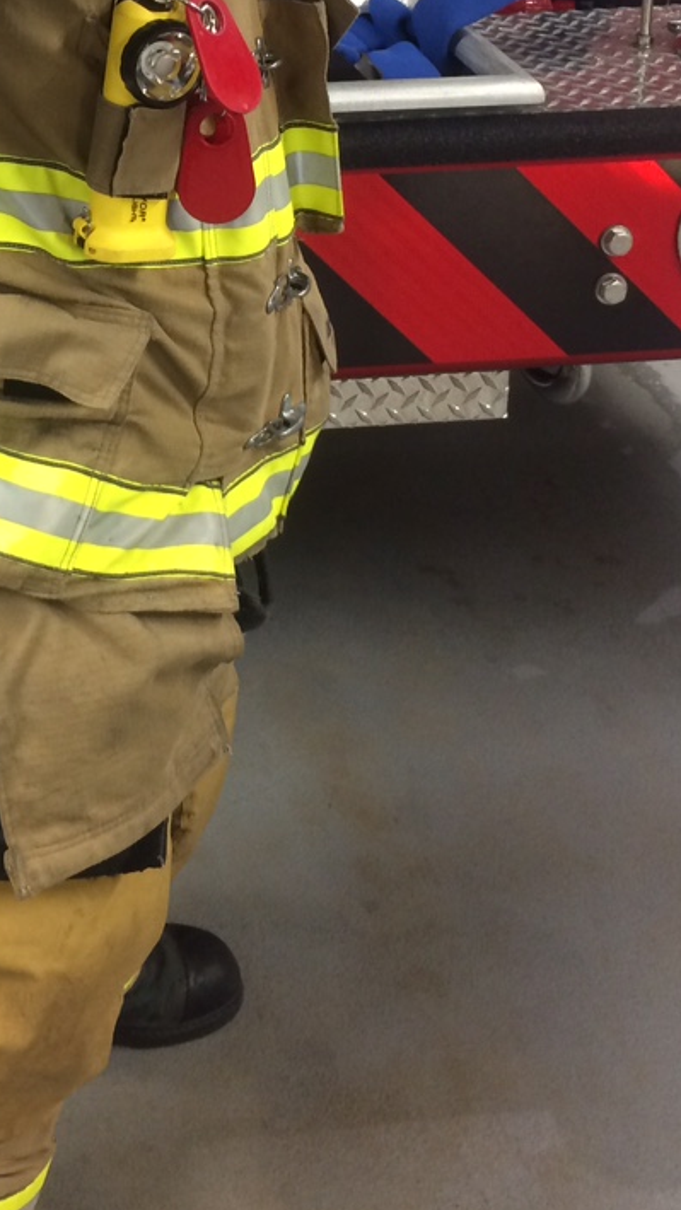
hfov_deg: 20.5
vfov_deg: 34.8
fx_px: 1829
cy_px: 154
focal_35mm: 57
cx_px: 29
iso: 100
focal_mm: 4.15
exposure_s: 1/30
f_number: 2.2
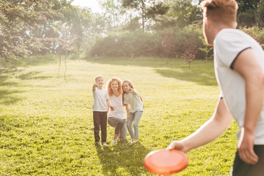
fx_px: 660
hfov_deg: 22.6
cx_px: 132
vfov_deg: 15.2
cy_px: 88
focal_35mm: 90
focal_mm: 90
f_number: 5
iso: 100
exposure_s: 1/250
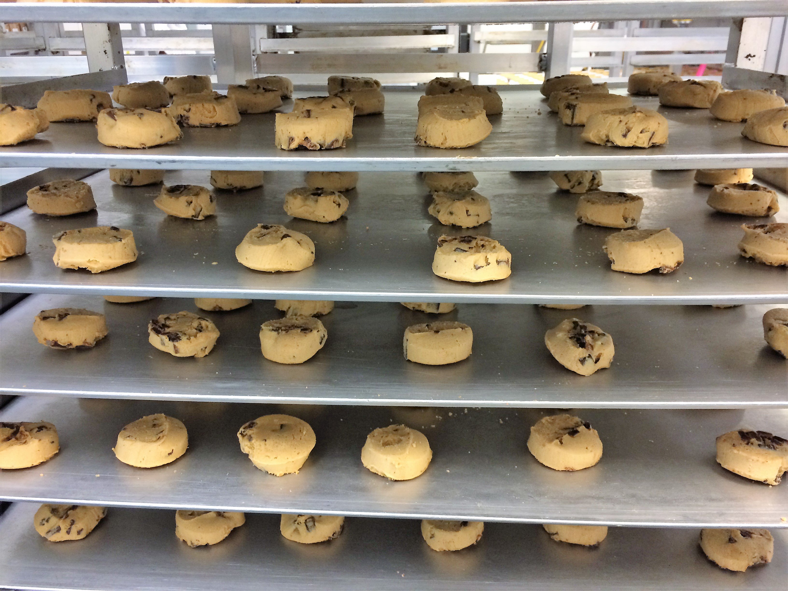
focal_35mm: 29
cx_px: 394
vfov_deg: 48.2
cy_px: 296
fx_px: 660
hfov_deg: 61.7
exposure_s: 1/30
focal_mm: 4.15
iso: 160
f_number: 2.2
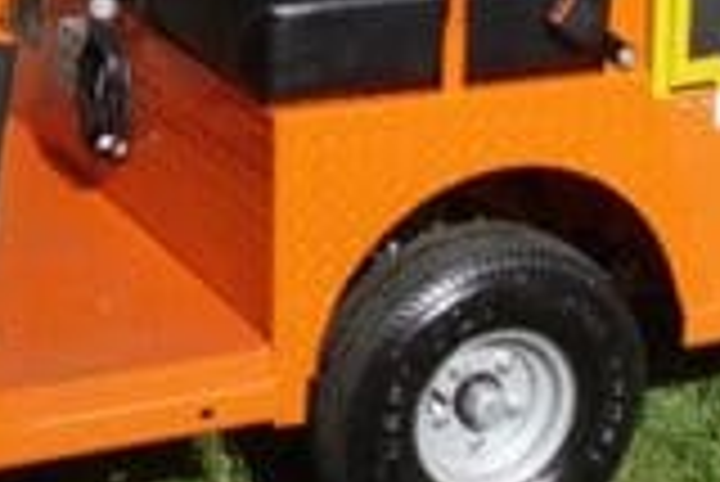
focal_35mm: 109
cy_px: -135
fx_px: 2182
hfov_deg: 18.5
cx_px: 634
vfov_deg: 12.2
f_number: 7.6
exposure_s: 1/206
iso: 80
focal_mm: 6.3
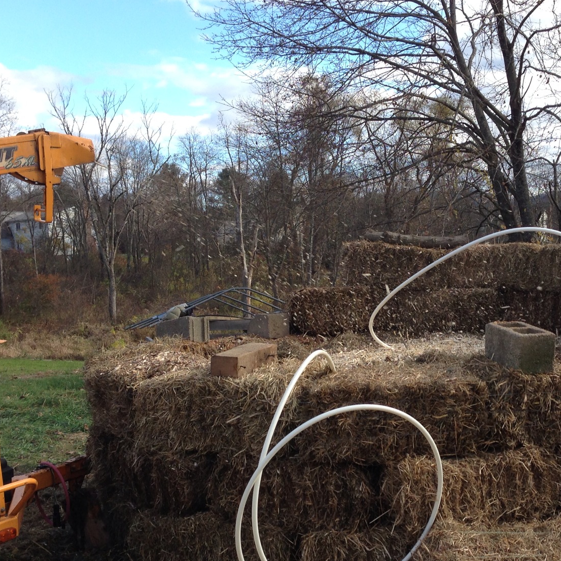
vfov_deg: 31.5
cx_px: 350
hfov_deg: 31.5
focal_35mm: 54
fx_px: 990
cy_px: 337
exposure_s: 1/565
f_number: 2.4
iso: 50
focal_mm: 4.13
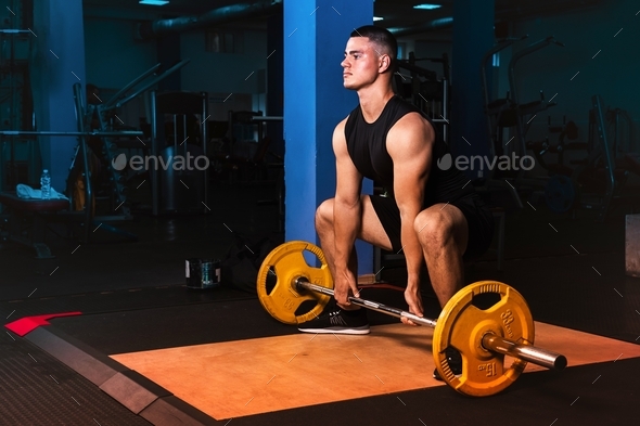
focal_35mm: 53
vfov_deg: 25.5
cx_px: 320
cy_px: 213
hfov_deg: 37.5
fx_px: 942
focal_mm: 35
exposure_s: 1/180
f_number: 5.6
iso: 400
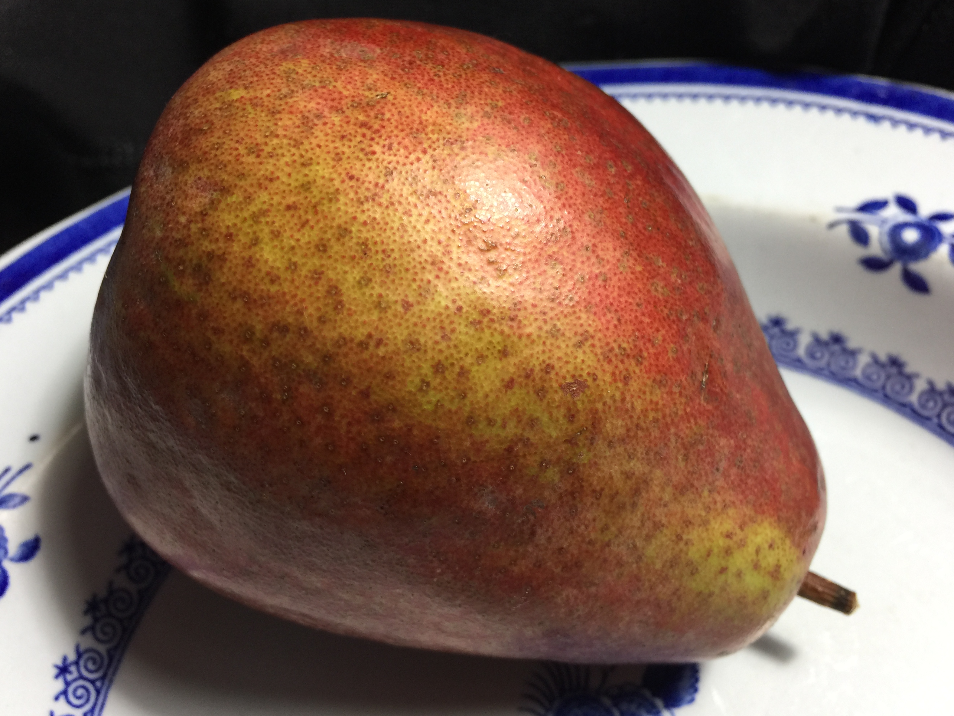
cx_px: 479
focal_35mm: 30
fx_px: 827
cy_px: 359
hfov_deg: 60.0
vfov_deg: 46.8
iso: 40
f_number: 2.2
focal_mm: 4.15
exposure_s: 1/15
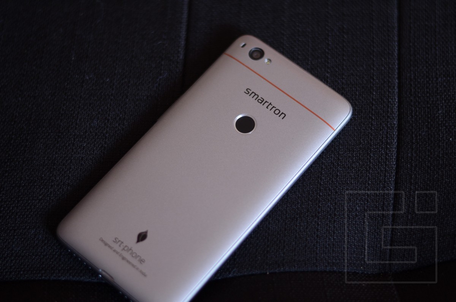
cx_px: 228
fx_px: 948
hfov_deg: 27.0
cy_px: 151
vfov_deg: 18.1
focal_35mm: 75
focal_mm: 50
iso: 400
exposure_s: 1/80
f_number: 1.8
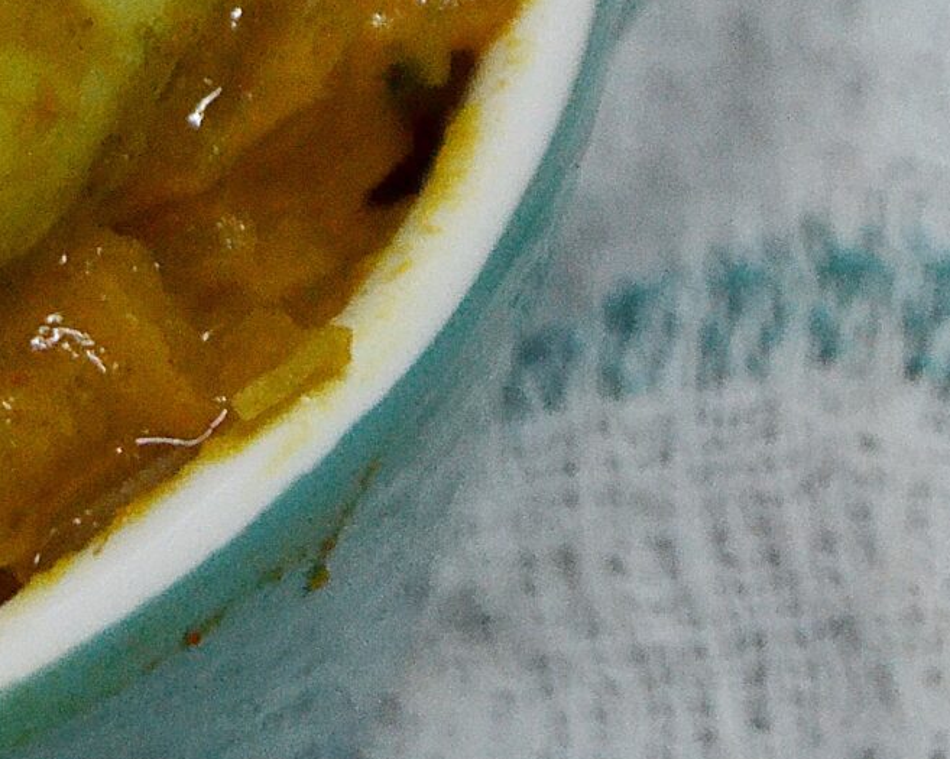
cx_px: -73
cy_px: -29
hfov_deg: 6.4
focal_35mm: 302
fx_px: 8483
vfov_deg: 5.1
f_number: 5.6
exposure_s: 1/60
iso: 2500
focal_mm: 55
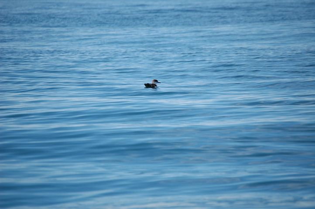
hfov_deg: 6.9
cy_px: 104
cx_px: 158
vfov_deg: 4.6
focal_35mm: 300
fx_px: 2623
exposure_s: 1/800
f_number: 7.1
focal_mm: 200
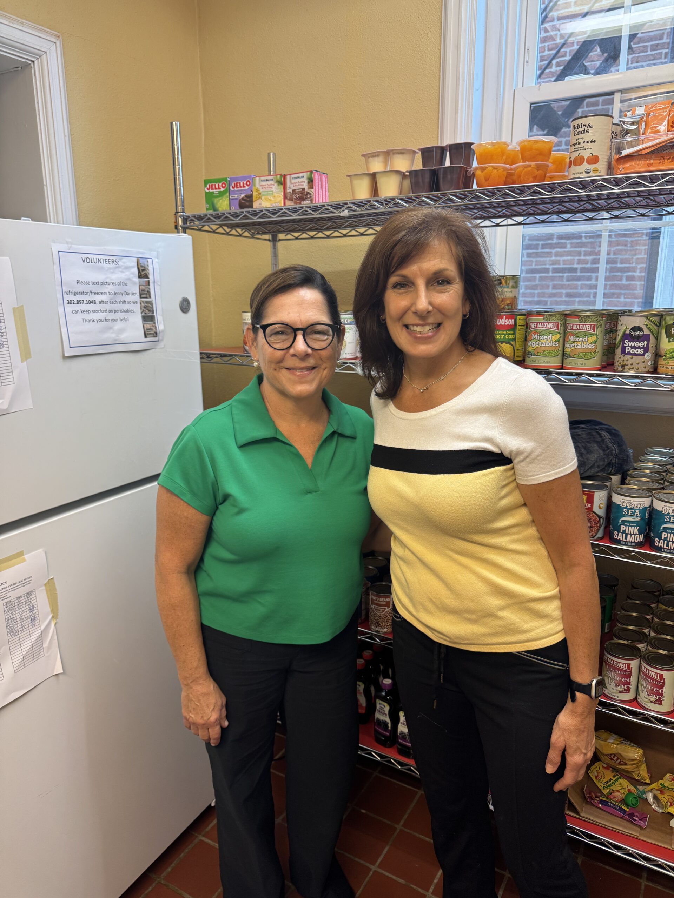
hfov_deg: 56.8
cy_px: 449
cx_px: 337
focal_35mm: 24
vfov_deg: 71.6
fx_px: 623
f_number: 1.78
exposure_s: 1/60
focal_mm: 6.76
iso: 125
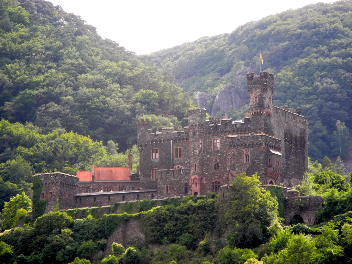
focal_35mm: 200
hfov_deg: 9.9
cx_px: 176
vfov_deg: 7.4
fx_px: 2034
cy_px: 132
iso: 100
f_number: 5.6
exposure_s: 1/200
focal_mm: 42.6
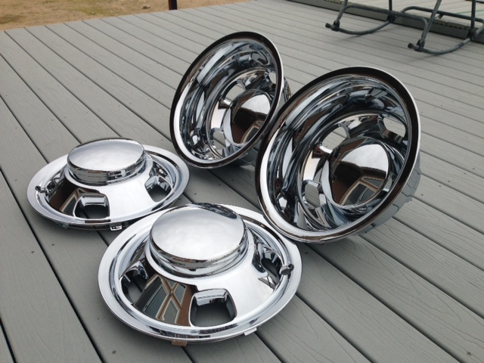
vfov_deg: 42.9
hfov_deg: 55.4
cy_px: 182
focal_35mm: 33
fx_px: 461
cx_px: 242
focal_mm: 4.12
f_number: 2.4
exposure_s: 1/821
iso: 50
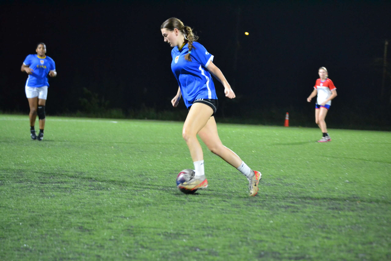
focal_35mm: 128
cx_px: 196
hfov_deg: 16.1
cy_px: 130
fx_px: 1385
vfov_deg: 10.8
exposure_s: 1/125
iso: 3200
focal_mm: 85
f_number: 4.5
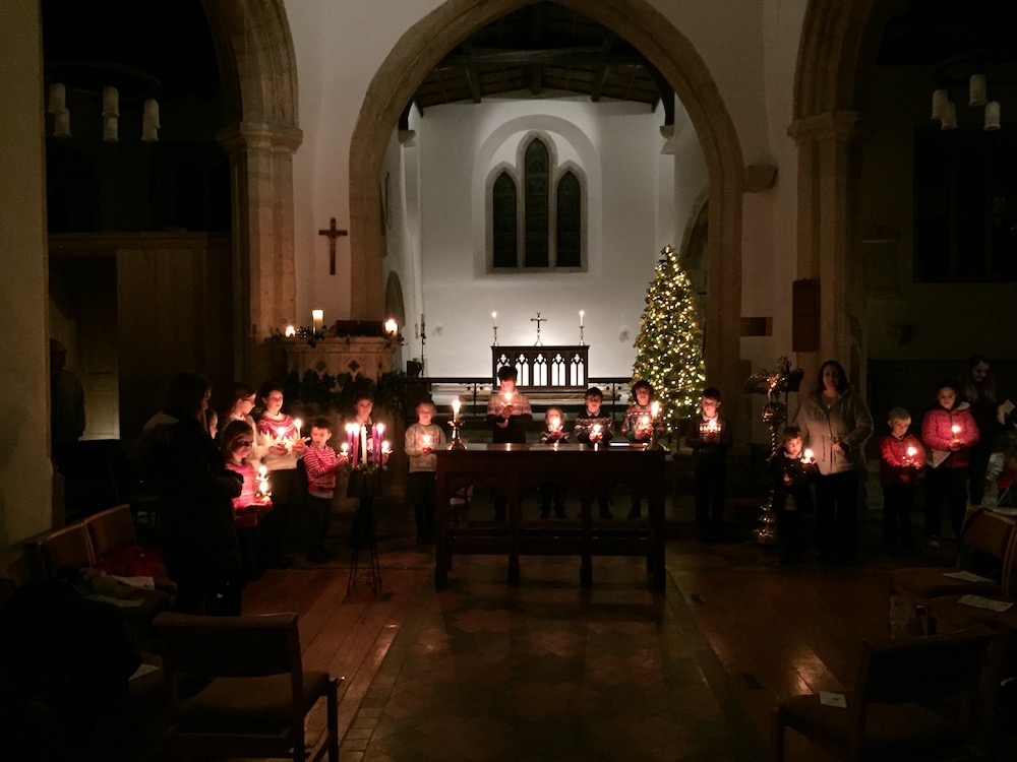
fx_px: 852
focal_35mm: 29
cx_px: 508
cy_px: 381
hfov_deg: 61.7
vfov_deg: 48.2
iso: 800
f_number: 2.2
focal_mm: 4.15
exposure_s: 1/17
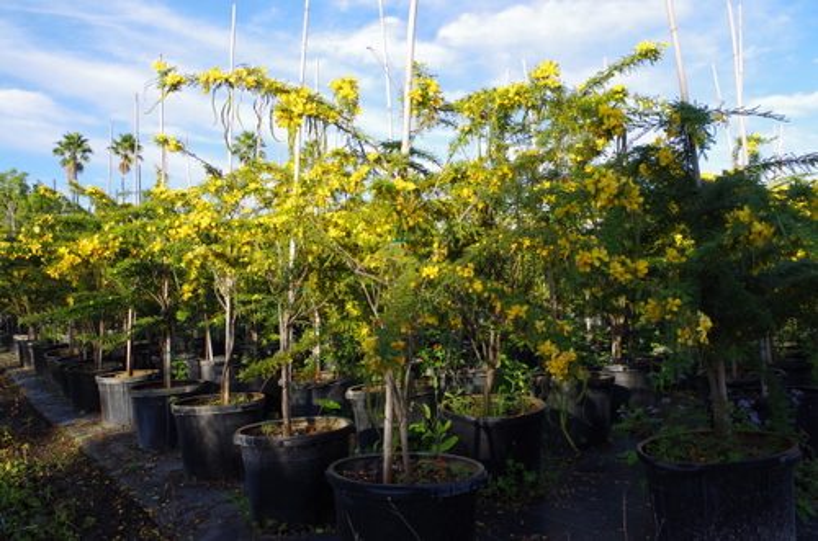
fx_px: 703
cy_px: 270
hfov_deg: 60.4
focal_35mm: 31
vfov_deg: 42.1
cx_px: 409
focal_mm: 21.25
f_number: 11
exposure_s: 1/100
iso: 200
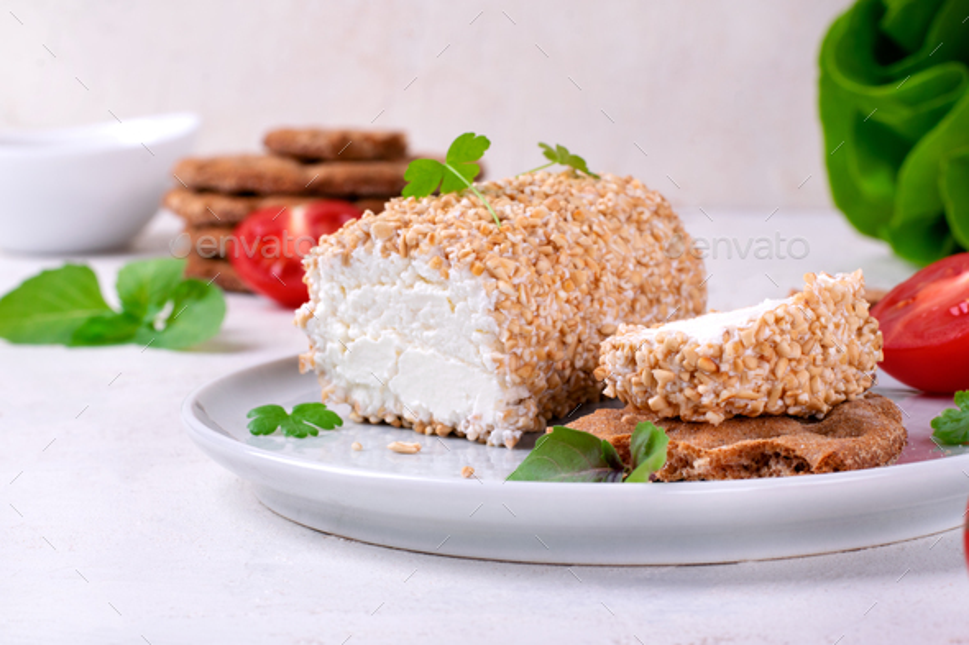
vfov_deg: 18.2
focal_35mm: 75
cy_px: 322
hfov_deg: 27.0
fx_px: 2018
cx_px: 484
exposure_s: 1/160
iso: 100
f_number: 13
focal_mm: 50
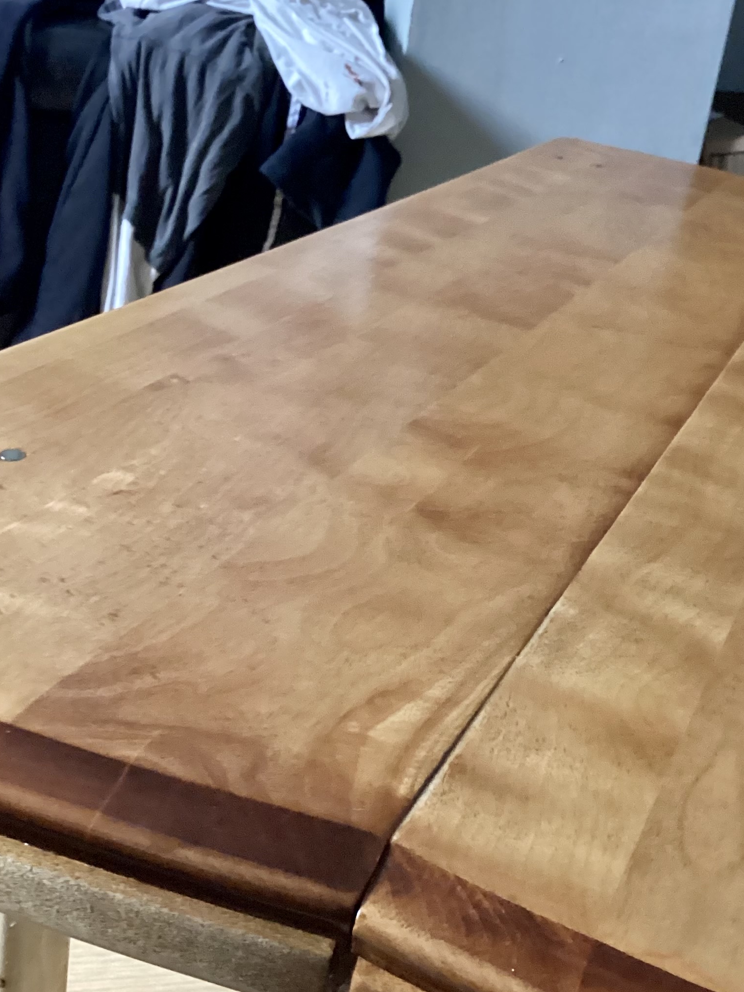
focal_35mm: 50
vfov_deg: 38.2
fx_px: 1433
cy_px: 469
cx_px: 462
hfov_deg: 29.0
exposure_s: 1/30
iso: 640
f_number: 2.4
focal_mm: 3.3
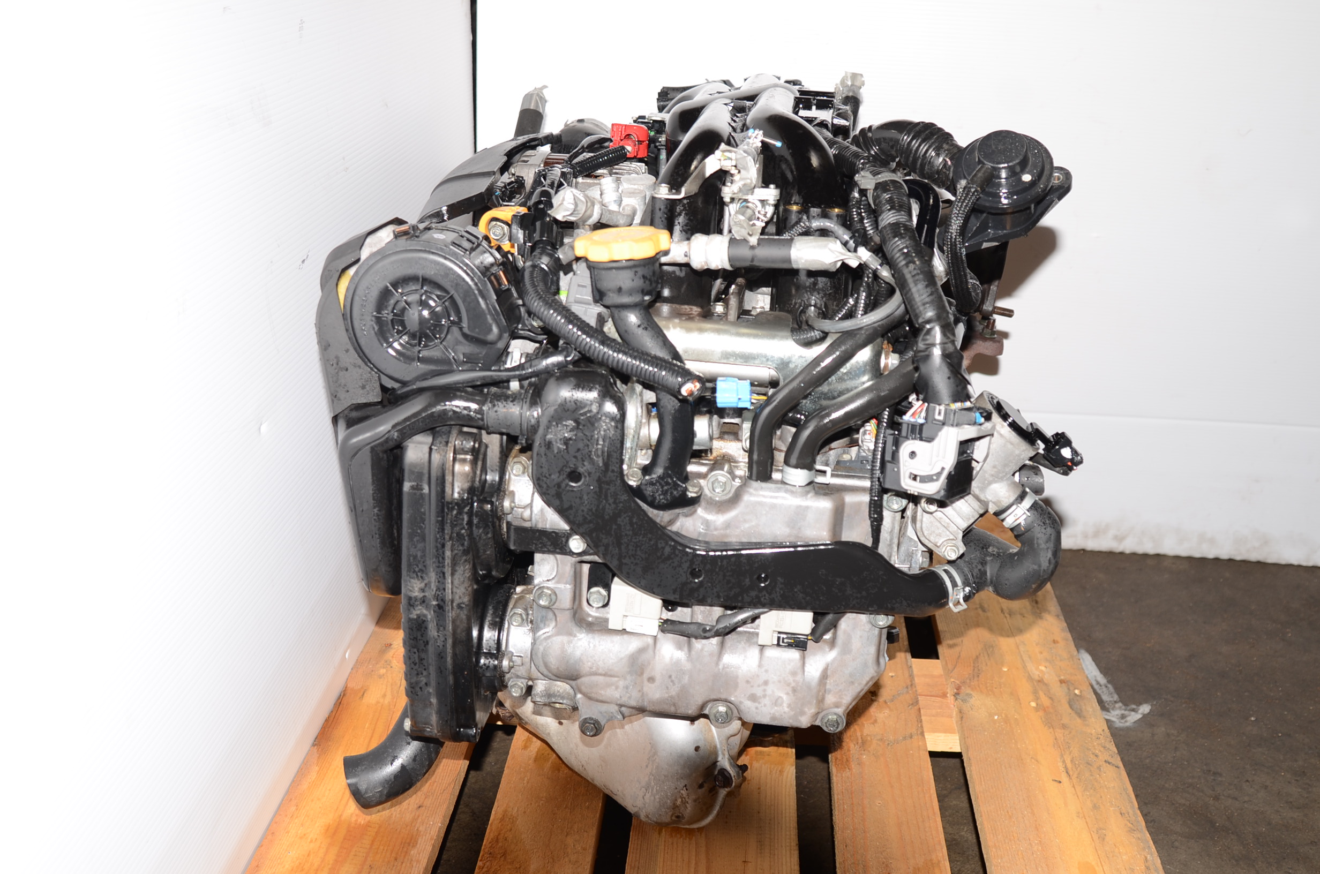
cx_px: 660
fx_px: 1317
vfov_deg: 36.7
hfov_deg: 53.2
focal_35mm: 36
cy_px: 437
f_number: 4.5
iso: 100
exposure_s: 1/100
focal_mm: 24
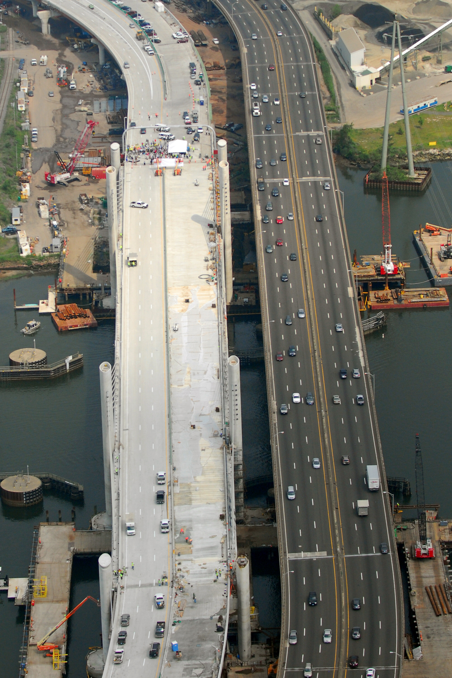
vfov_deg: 17.5
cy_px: 339
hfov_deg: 11.7
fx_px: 2203
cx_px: 226
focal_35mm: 117
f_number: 2.8
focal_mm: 78
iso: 400
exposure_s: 1/8000
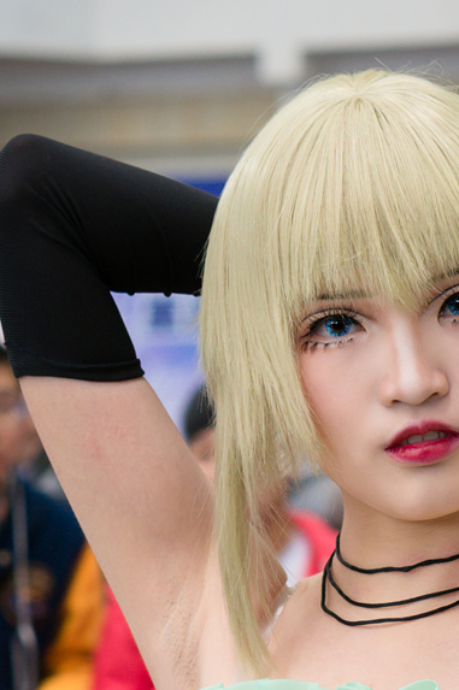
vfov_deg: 13.0
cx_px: 362
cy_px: 555
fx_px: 3008
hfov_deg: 8.7
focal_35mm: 157
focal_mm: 50
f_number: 3.5
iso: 400
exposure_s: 1/50
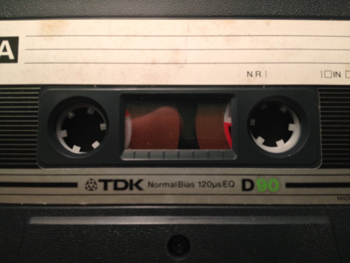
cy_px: 132
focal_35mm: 35
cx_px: 175
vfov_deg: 40.7
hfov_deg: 52.6
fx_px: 354
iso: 64
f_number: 2.4
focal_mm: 4.28
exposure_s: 1/120
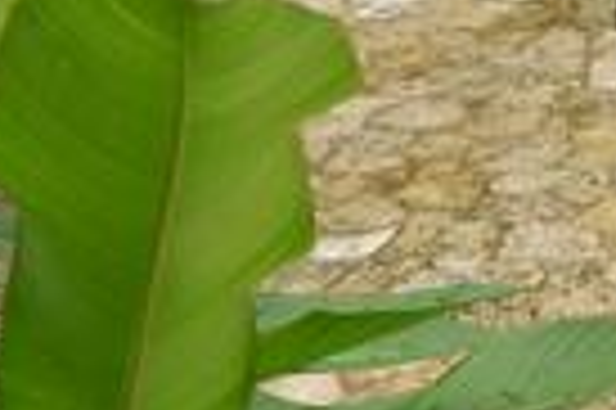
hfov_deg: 15.6
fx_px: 1983
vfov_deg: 11.4
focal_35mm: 116
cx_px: 1048
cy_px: -146
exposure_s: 1/250
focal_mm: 22
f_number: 8
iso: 250
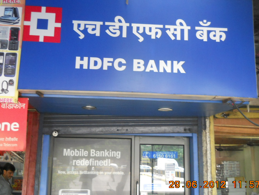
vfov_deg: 29.7
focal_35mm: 49
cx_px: 118
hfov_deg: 38.9
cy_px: 91
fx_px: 367
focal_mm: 6.72
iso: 400
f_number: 3.1
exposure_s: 1/50
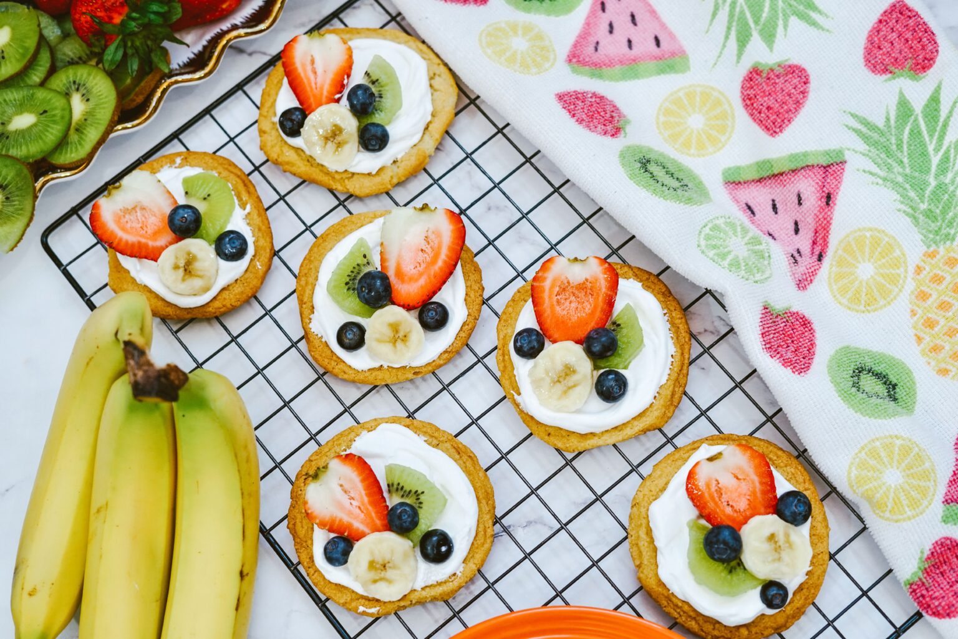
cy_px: 320
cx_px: 479
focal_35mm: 50
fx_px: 1331
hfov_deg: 39.6
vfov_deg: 27.0
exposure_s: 1/60
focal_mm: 50
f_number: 4
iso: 1000
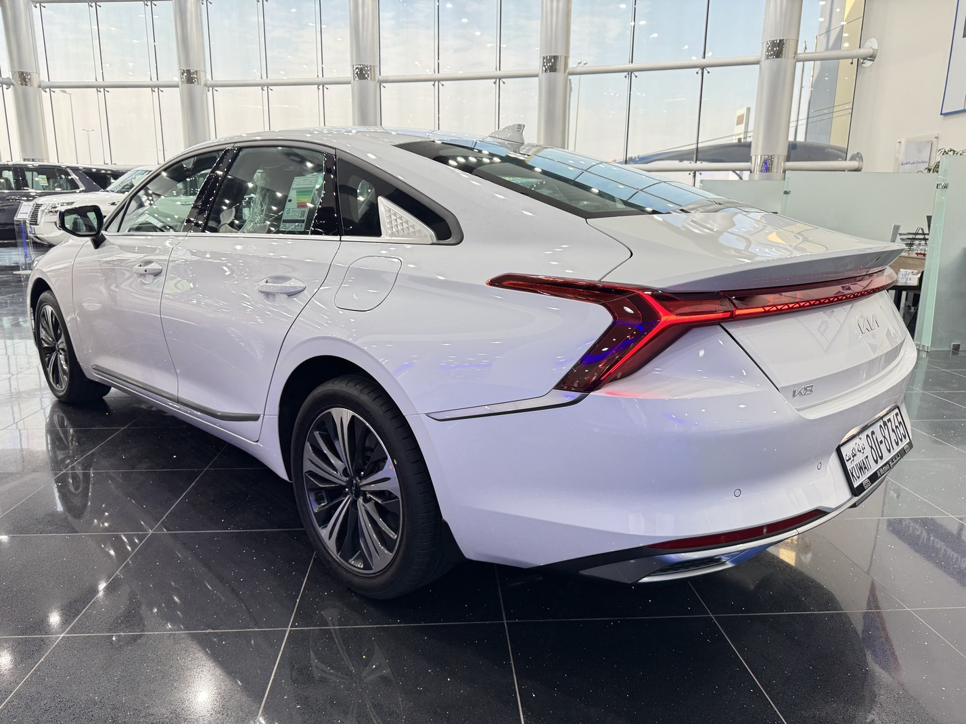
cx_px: 483
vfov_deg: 56.8
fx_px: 670
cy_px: 362
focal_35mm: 24
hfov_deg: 71.6
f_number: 1.78
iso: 80
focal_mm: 6.76
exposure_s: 1/100
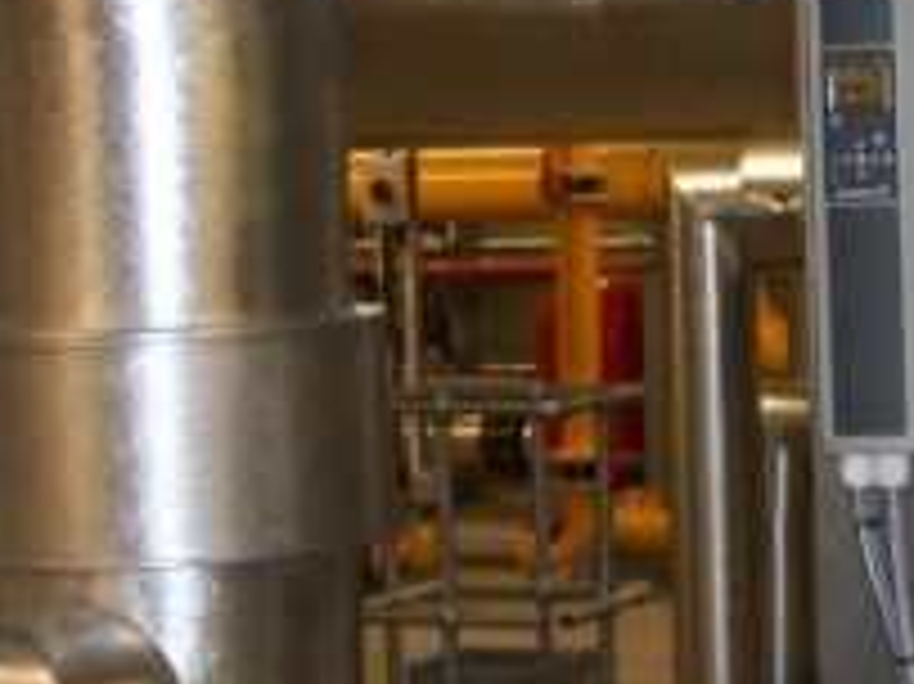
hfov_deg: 14.2
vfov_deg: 10.7
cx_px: 788
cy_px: 418
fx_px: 3642
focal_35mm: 138
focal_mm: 6.3
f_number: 3.1
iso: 160
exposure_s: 1/60
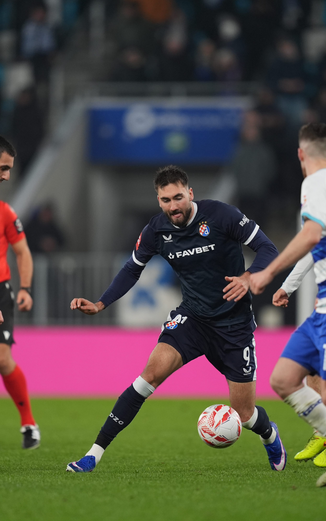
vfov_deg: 3.4
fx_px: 8700
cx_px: 206
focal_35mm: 612
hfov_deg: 2.1
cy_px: 260
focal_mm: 400
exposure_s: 1/1600
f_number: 2.8
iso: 1600
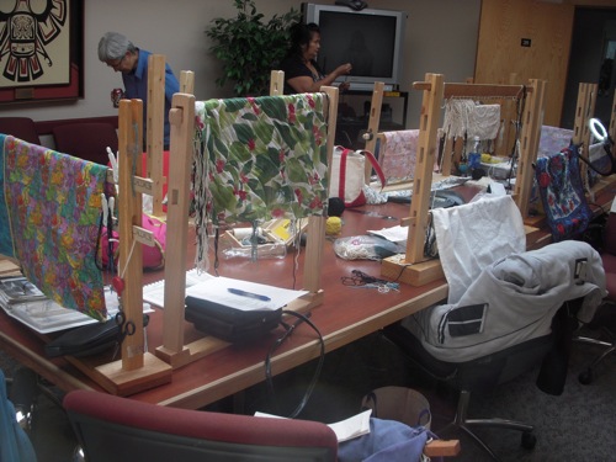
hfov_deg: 49.0
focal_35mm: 38
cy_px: 231
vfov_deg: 37.7
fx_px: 676
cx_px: 308
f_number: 3.3
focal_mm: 6.3
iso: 100
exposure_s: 1/160
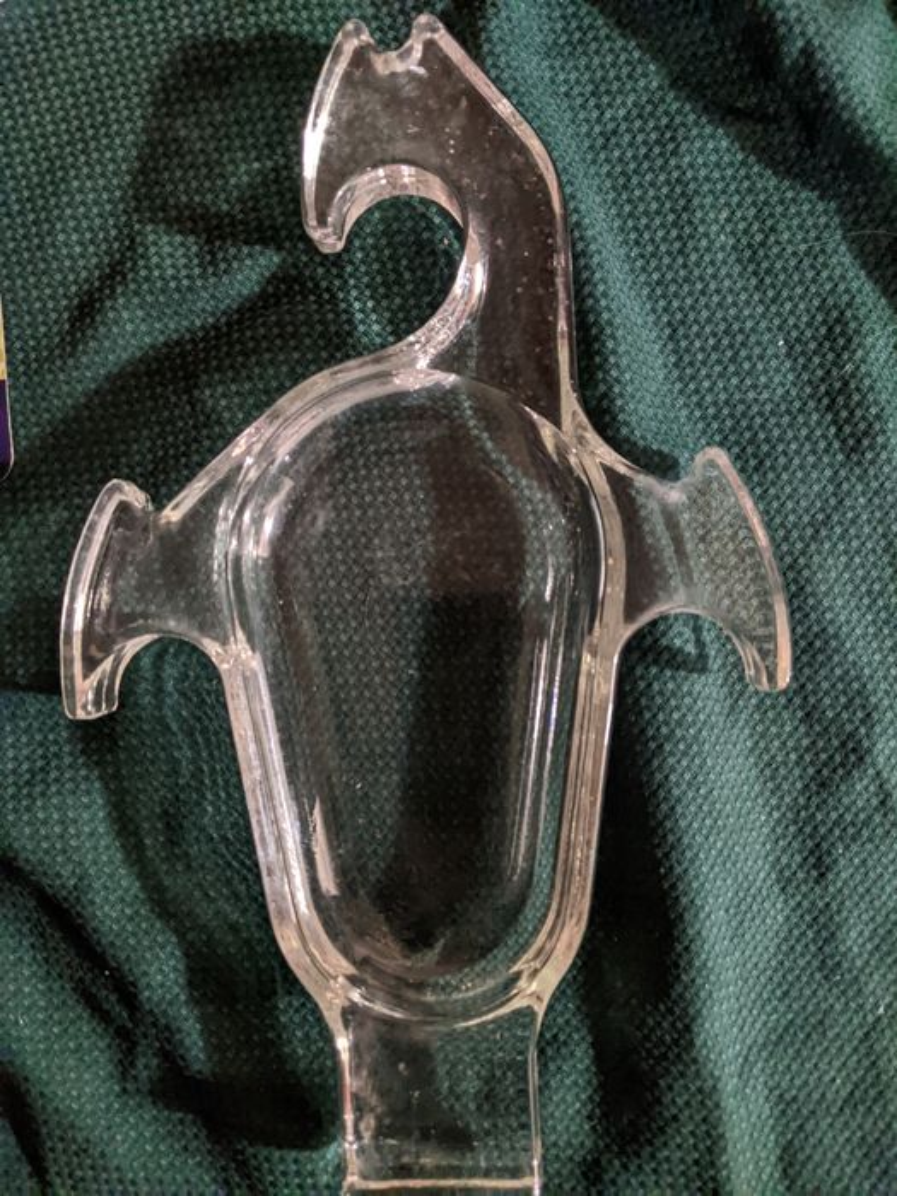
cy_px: 598
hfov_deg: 51.4
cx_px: 448
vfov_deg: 65.3
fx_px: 933
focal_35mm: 27
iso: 699
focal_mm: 4.44
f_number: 1.8
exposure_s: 1/15
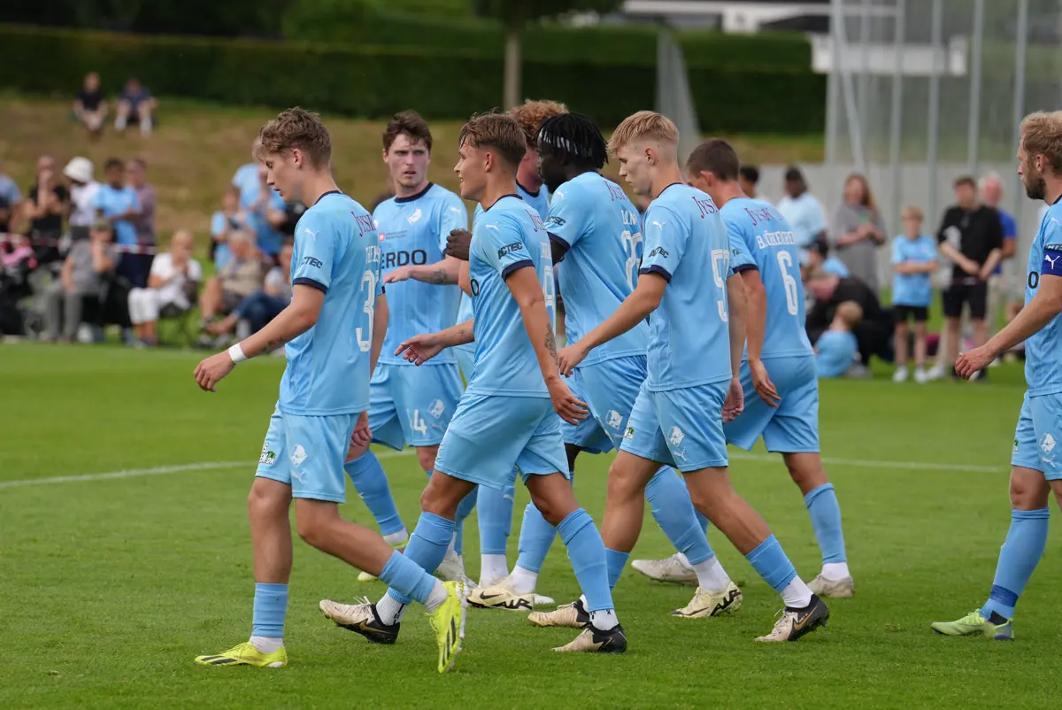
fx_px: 5904
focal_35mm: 200
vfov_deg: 6.9
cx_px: 531
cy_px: 355
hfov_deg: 10.3
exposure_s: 1/400
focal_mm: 200
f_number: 4
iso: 80
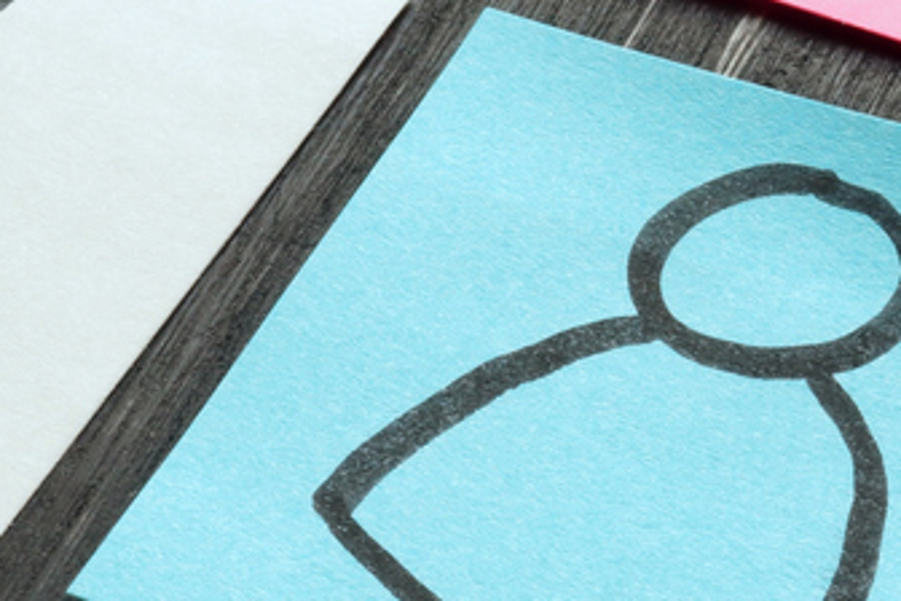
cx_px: 306
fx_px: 4204
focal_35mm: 168
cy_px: 593
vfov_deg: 8.1
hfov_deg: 12.2
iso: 200
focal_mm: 30
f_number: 20
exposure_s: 1/2.5
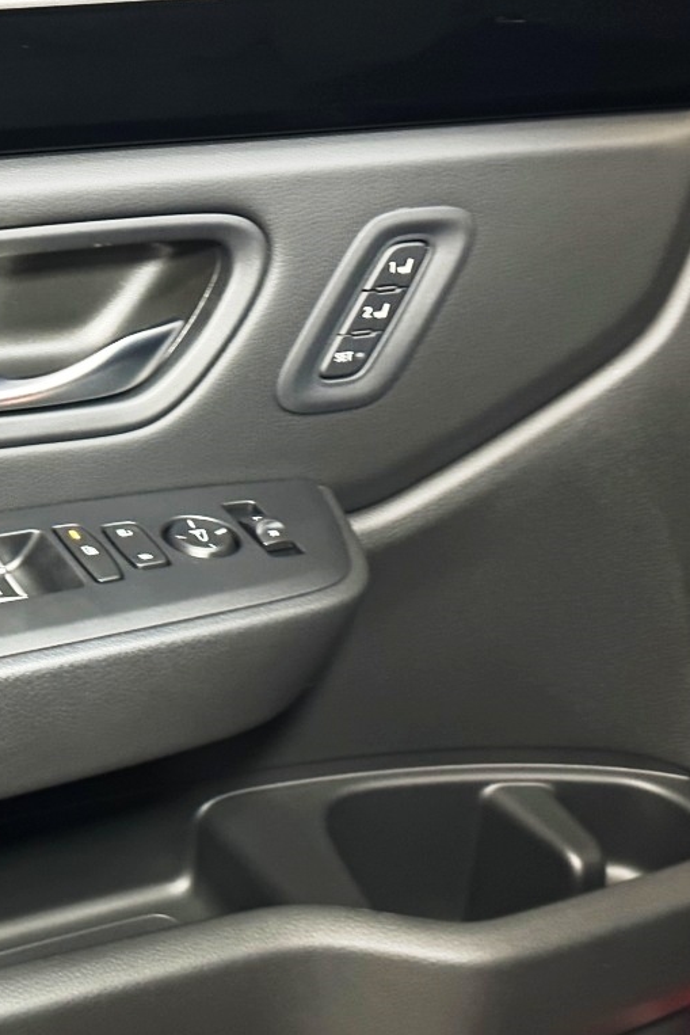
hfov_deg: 20.0
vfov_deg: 30.1
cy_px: 517
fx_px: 1925
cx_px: 94
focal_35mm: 67
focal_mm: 6.86
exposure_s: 1/24
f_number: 1.78
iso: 640
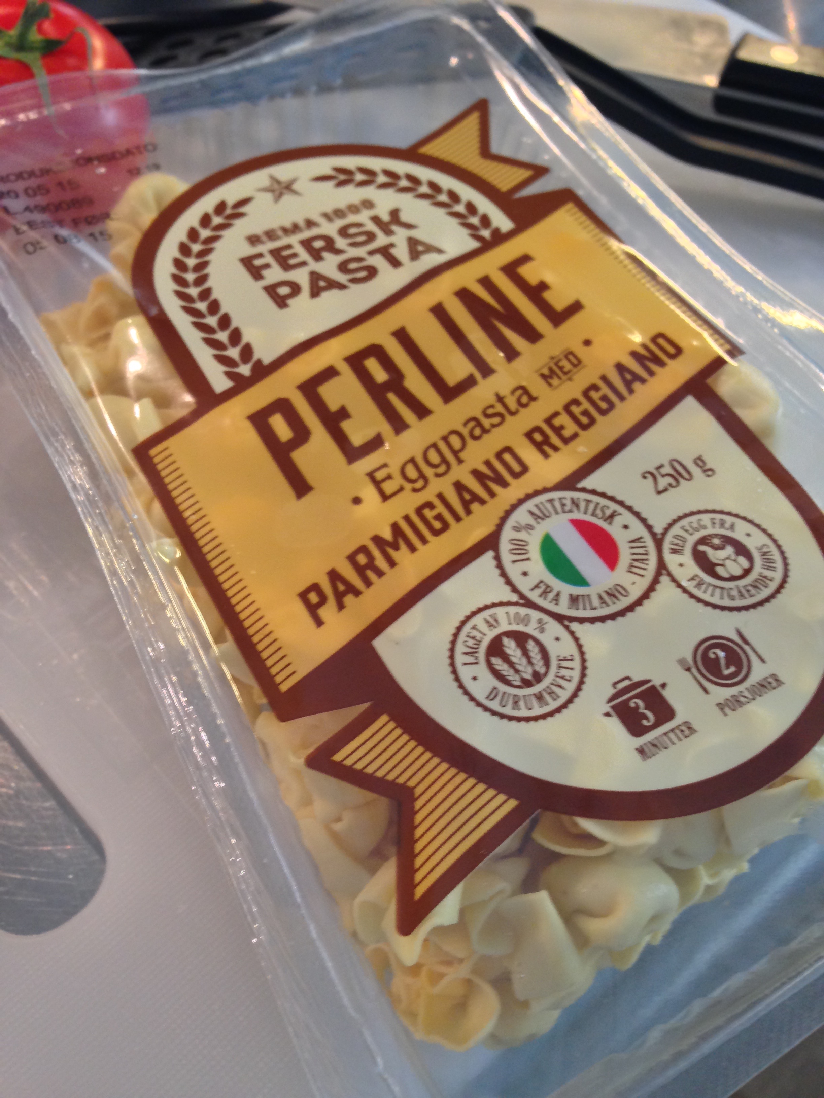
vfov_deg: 55.4
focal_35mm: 33
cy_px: 549
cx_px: 412
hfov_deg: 42.9
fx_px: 1047
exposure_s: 1/20
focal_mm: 4.12
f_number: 2.4
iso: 125
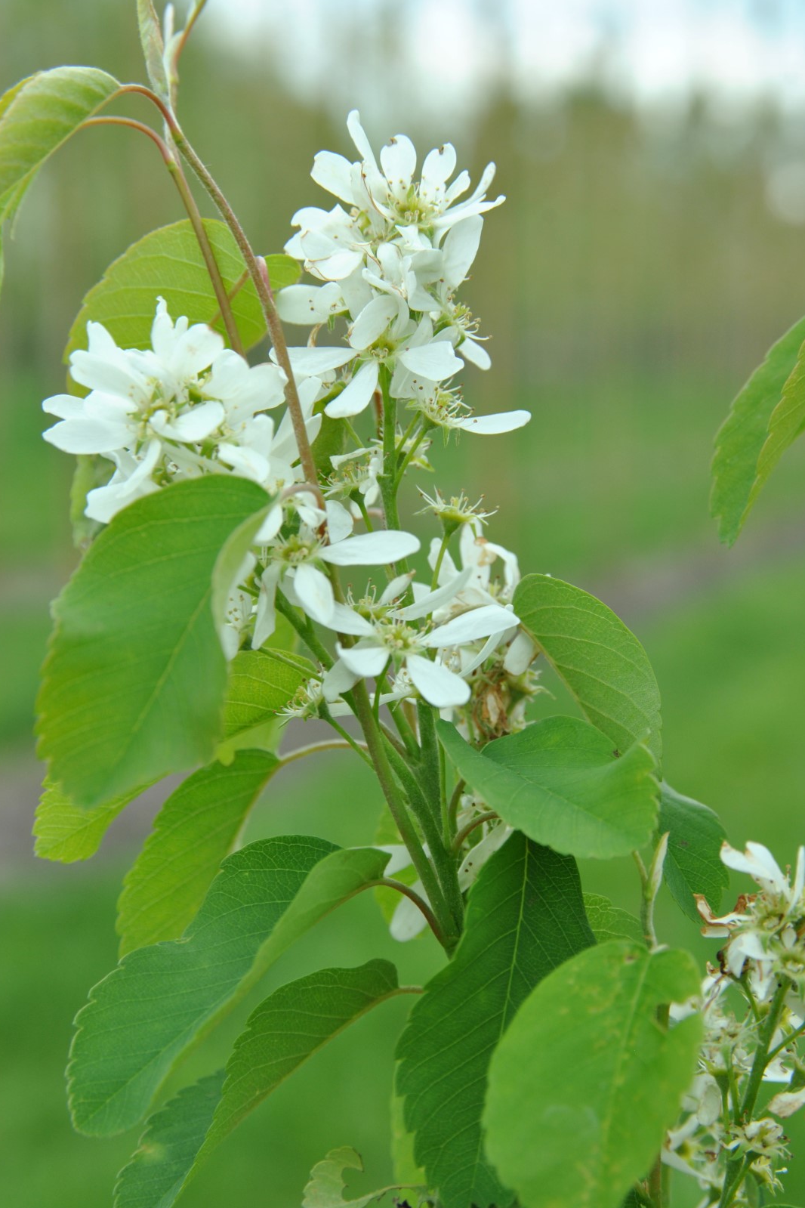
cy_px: 602
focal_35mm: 99
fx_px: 3304
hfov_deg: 13.9
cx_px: 401
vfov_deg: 20.7
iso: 200
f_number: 8
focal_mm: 65
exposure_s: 1/125
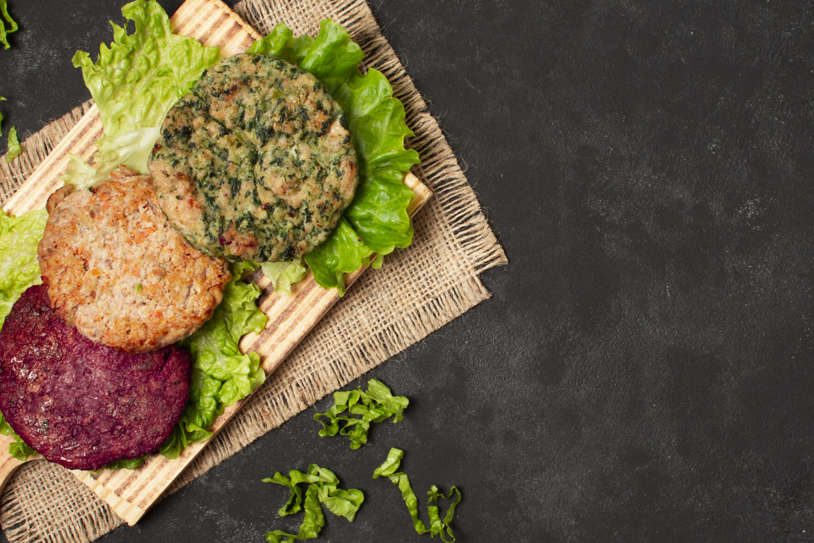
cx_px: 374
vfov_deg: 17.8
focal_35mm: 77
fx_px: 1735
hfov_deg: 26.4
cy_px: 269
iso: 200
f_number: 8
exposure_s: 1/160
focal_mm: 35
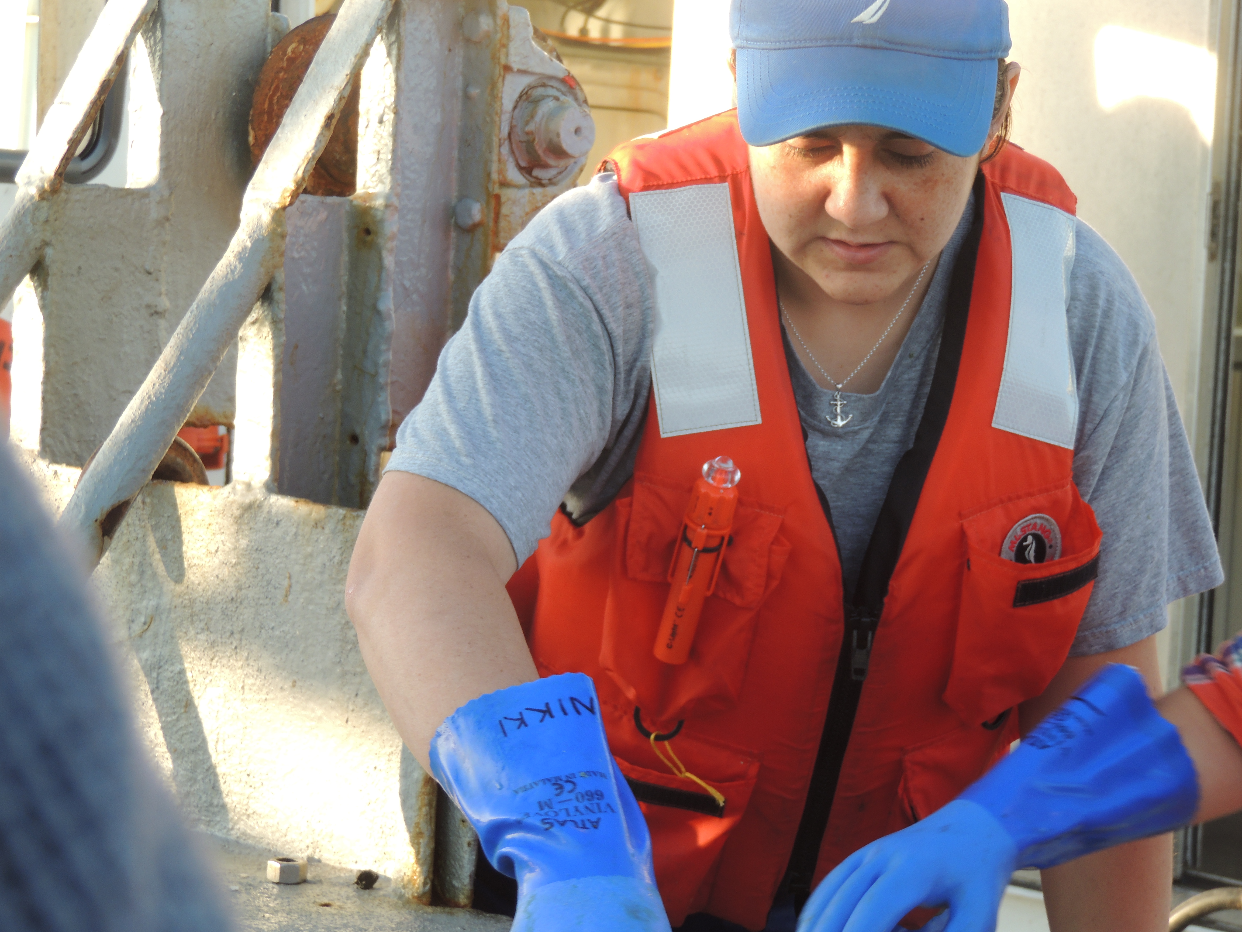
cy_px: 466
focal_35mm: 100
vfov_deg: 14.8
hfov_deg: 19.6
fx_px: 3588
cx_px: 621
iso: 100
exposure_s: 1/100
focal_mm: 17.8
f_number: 4.1
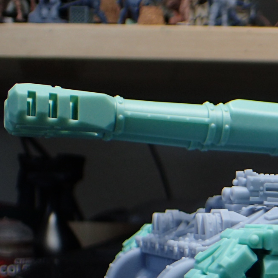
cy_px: 284
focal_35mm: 83
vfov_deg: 20.2
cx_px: 405
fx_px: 754
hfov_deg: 18.7
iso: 100
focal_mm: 5.5
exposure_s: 1/125
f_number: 2.3
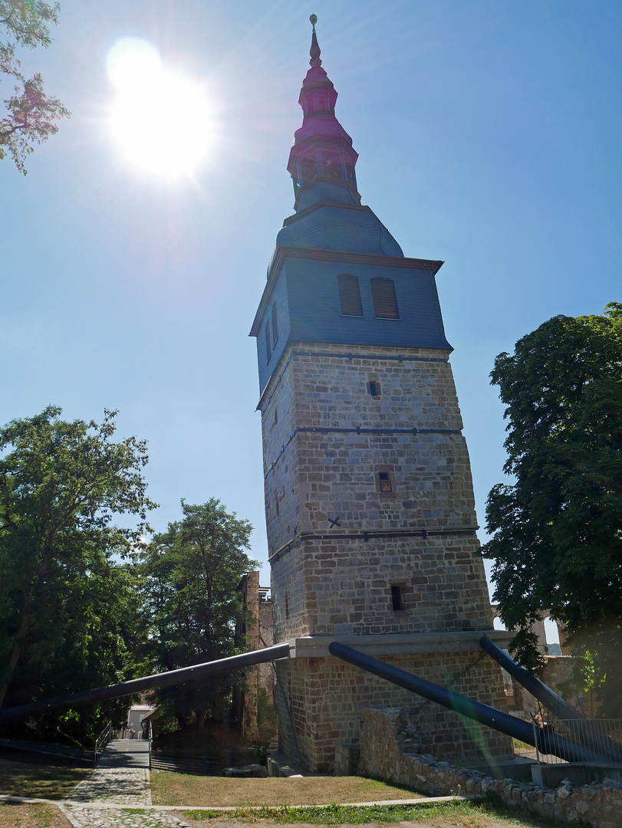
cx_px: 311
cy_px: 414
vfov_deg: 71.6
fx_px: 575
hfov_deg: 56.9
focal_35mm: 24
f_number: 7.1
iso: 200
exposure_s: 1/500
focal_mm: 12
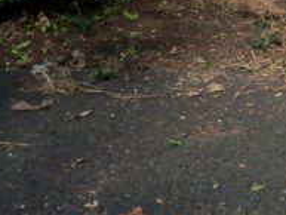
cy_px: -133
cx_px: 498
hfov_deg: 12.8
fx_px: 1166
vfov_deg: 10.1
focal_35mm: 141
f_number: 2.9
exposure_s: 1/400
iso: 80
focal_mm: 5.7
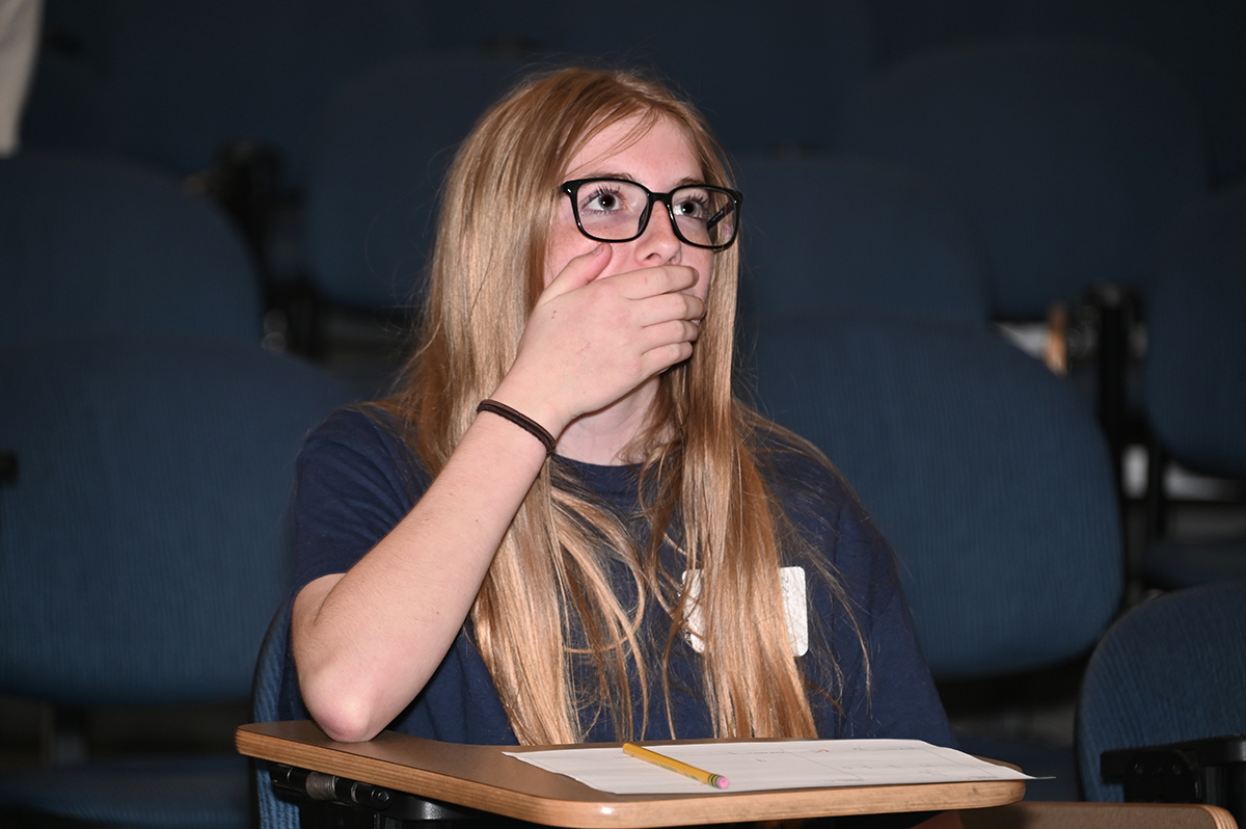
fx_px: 7262
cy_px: 414
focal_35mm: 210
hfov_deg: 9.8
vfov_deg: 6.5
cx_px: 623
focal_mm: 210
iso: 640
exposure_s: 1/30
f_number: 5.6
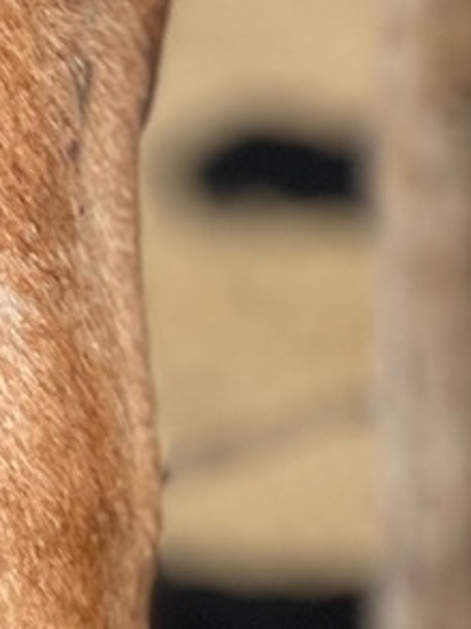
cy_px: 548
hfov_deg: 2.8
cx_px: -195
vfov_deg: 3.7
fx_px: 9756
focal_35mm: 537
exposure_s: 1/827
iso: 32
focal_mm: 9
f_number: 2.8
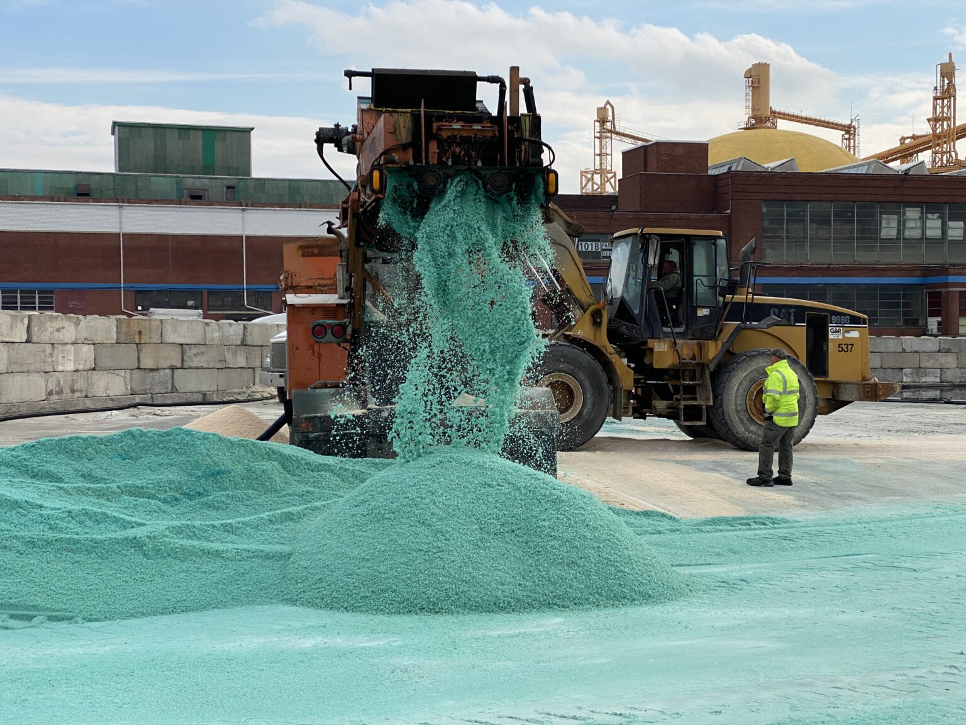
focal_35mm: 52
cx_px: 483
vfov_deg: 28.0
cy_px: 362
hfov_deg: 36.8
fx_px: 1451
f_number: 2
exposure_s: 1/1996
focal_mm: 6
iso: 20
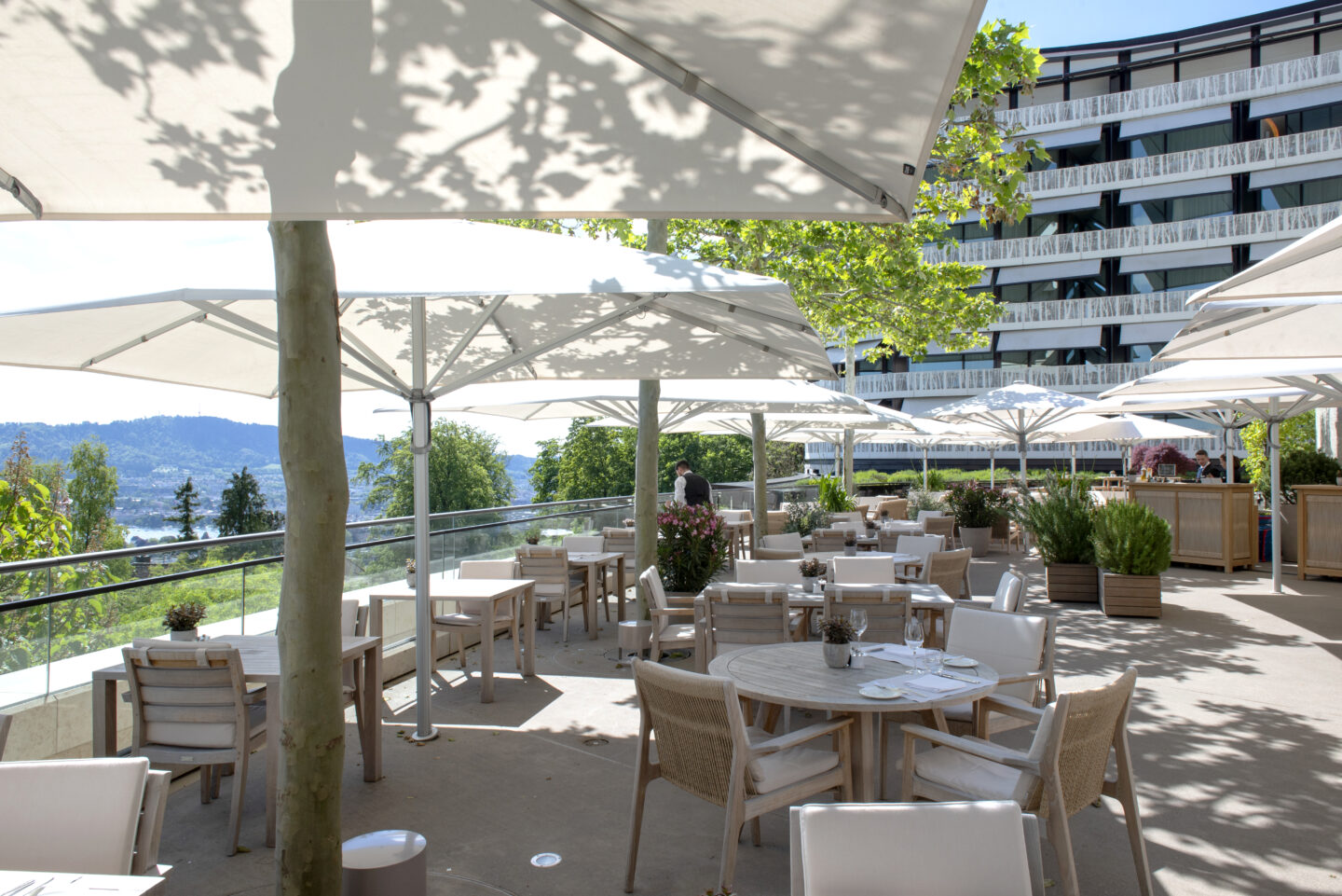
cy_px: 448
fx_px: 895
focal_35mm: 24
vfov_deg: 53.2
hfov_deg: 73.7
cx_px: 671
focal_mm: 24
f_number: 8
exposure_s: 1/160
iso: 100
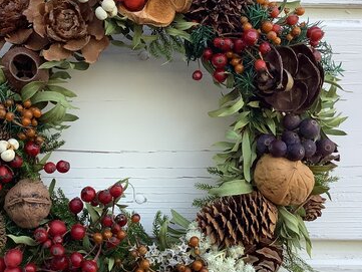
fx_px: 575
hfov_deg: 34.8
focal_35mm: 55
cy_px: 142
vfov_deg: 26.6
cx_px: 144
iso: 40
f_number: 2.4
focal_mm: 3.3
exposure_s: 1/120
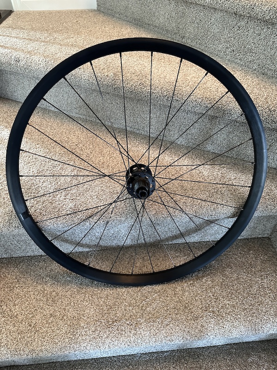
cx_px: 138
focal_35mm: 24
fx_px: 256
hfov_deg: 56.8
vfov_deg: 71.6
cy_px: 185
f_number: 1.78
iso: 500
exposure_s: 1/60
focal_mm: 6.86
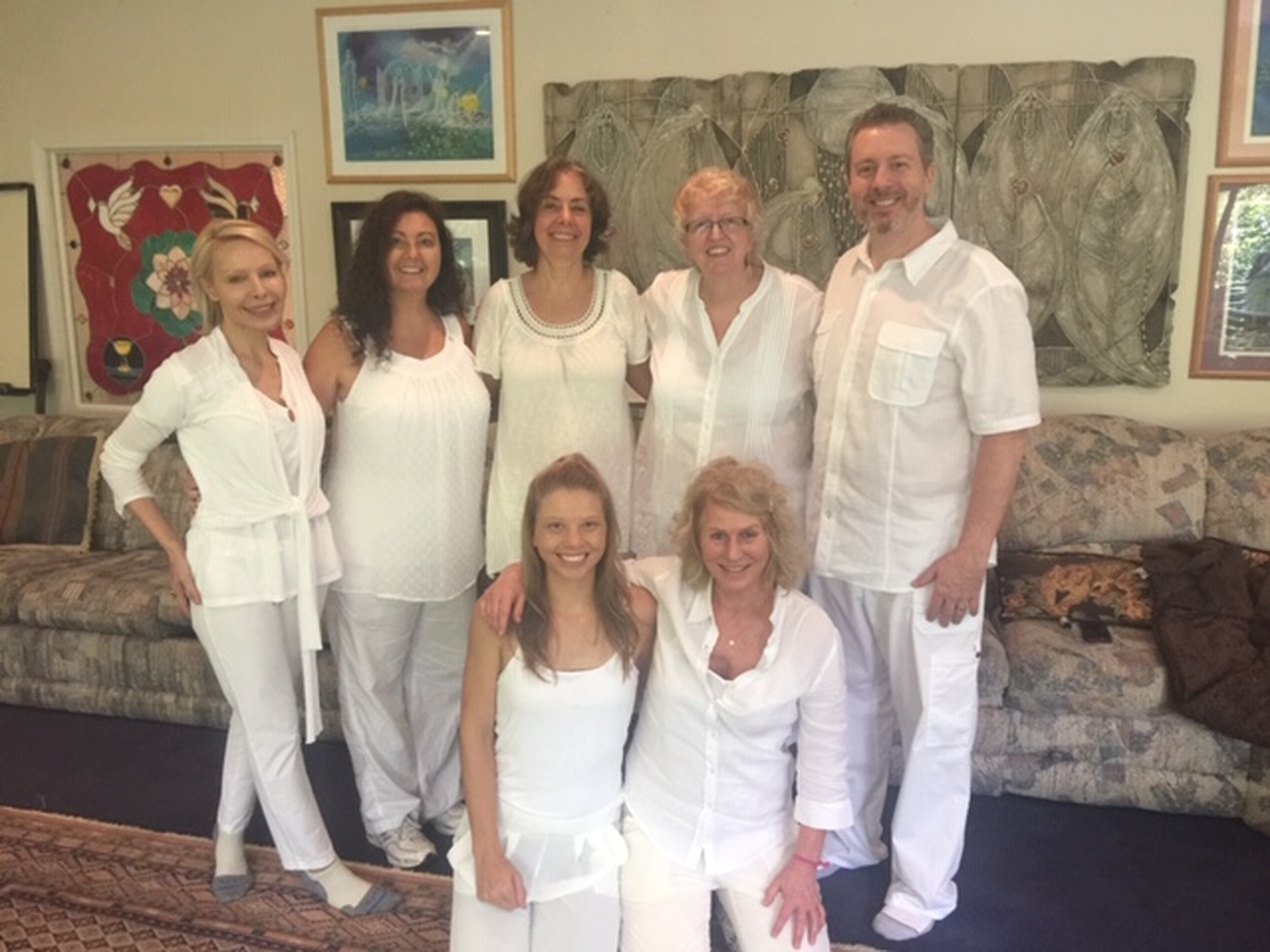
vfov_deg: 48.2
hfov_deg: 61.7
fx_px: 1064
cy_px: 476
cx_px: 635
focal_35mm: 29
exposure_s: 1/15
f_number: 2.2
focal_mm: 4.15
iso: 100
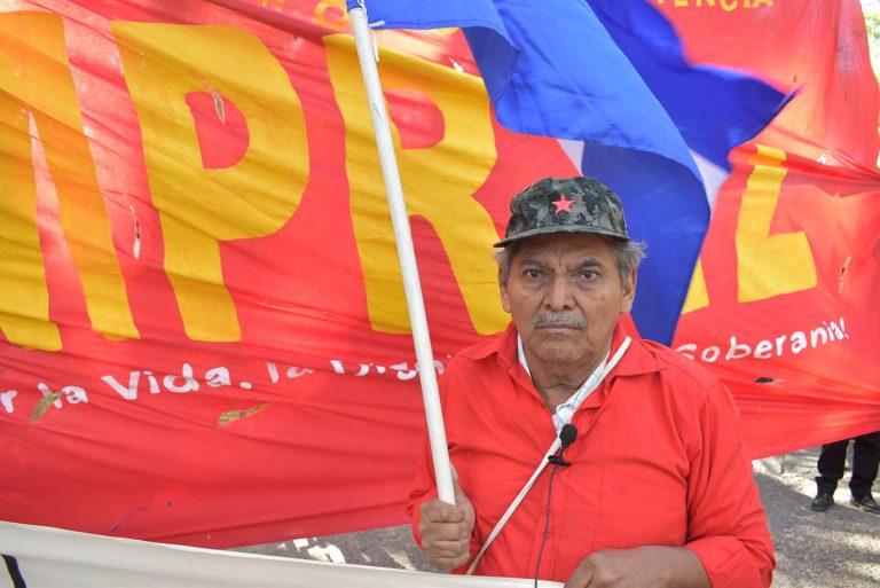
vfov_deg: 43.7
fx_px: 734
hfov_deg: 61.9
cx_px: 440
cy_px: 294
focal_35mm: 30
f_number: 5.6
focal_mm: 20
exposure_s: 1/100
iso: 400
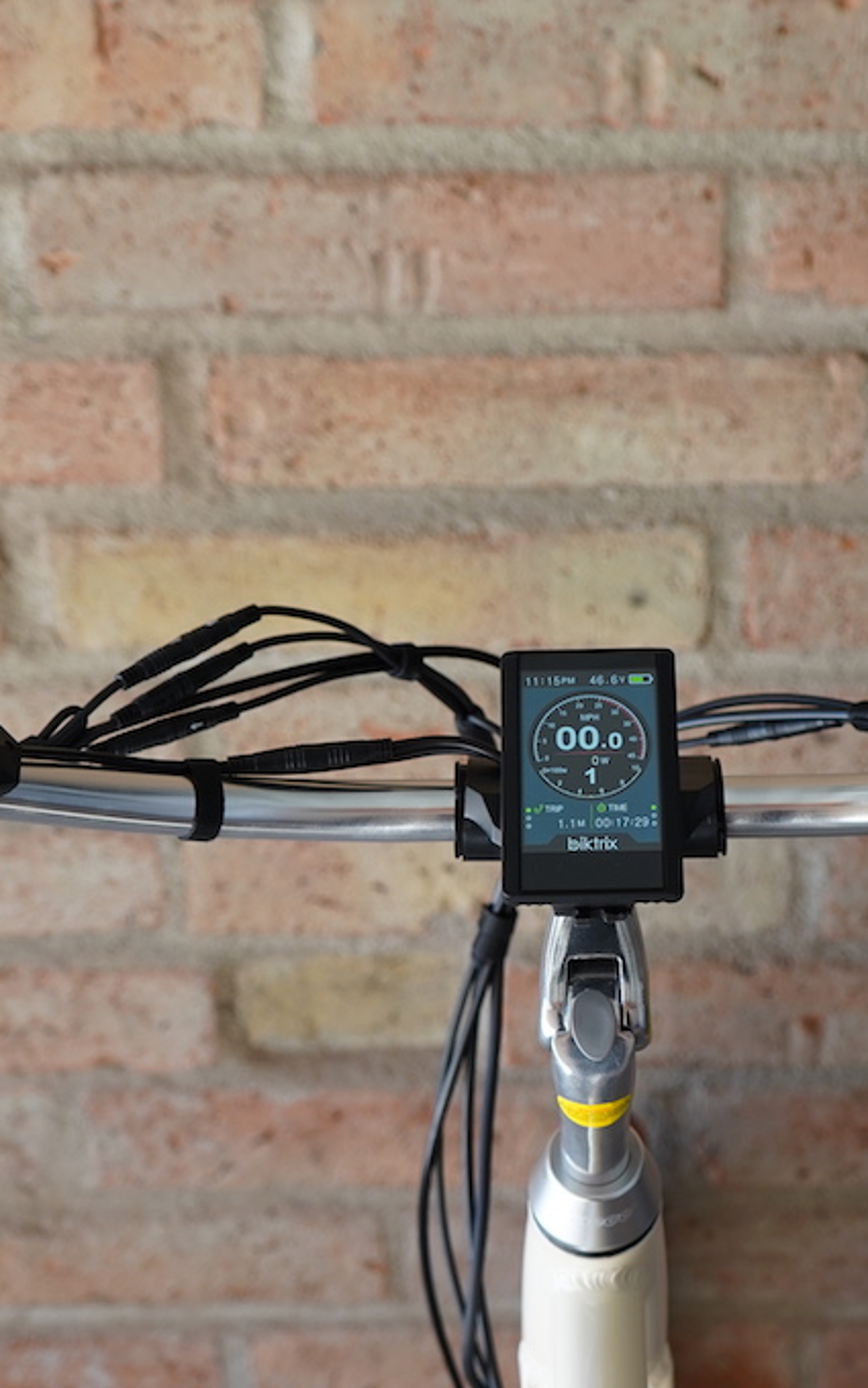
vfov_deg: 29.0
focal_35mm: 71
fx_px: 2687
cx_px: 602
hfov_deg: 18.3
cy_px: 722
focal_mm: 37
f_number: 4
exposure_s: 1/160
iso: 250
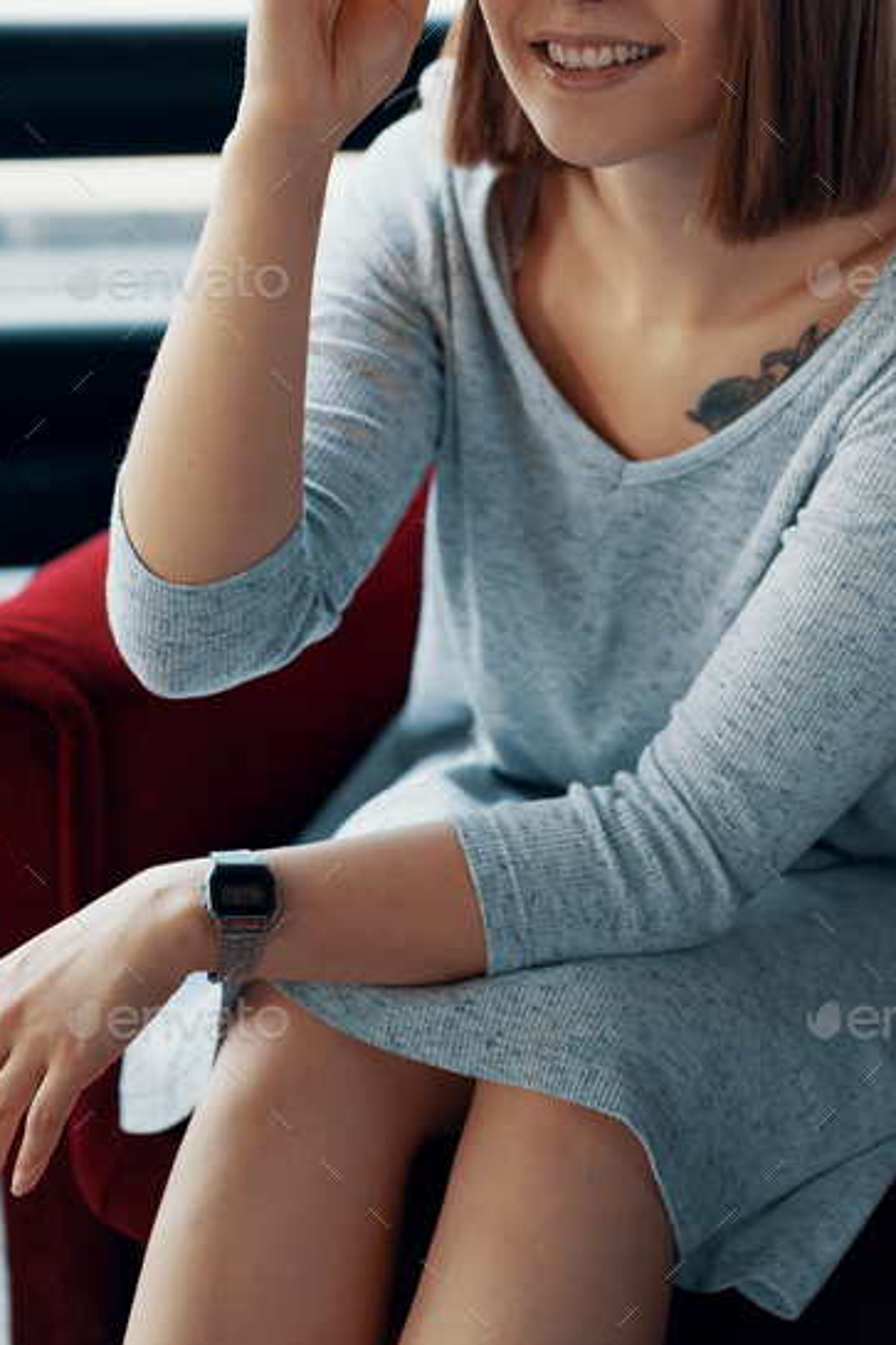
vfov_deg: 14.8
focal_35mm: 138
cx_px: 541
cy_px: 263
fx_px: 5155
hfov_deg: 9.9
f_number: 2
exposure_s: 1/400
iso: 500
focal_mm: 85
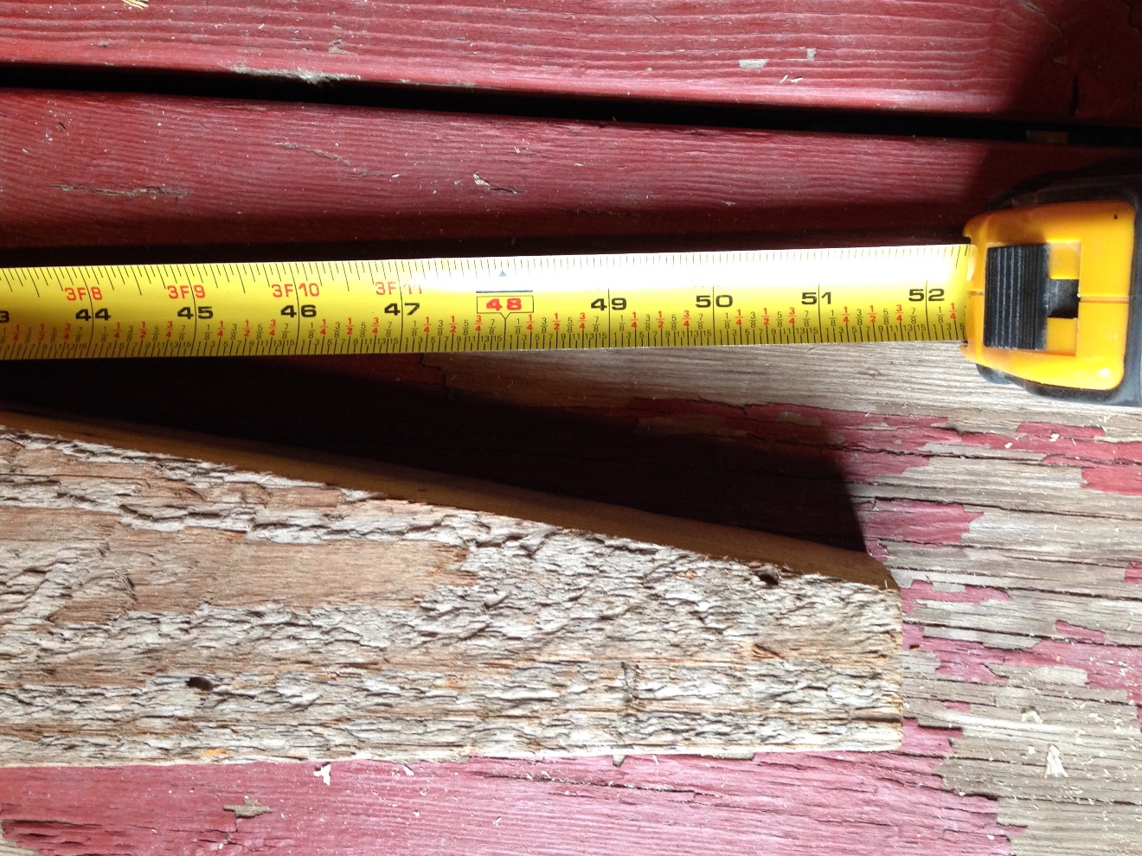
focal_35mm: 36
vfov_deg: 39.6
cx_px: 600
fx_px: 1188
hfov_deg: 51.3
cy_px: 466
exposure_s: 1/20
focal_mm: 4.12
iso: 125
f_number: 2.4
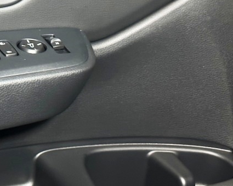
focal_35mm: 113
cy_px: 25
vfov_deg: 13.5
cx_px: -30
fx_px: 779
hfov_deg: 16.4
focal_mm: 6.86
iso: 640
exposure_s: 1/30
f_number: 1.78
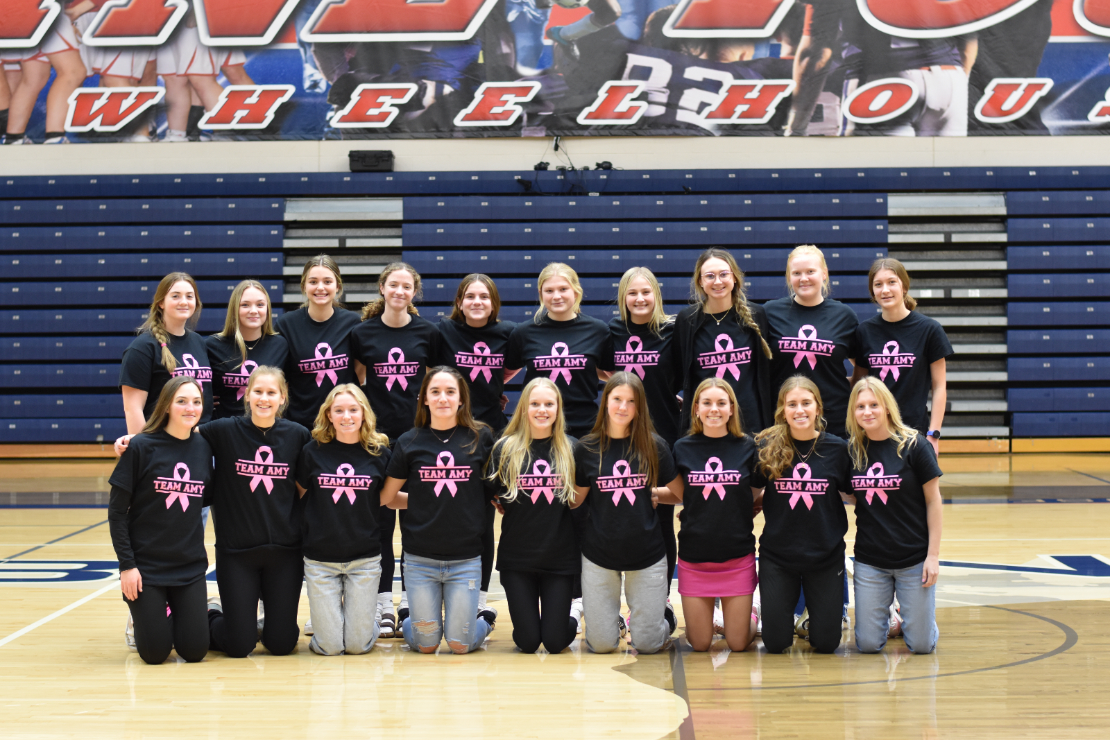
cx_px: 555
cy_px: 370
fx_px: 2313
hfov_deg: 27.0
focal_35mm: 75
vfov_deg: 18.2
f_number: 2.8
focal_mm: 50
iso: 1250
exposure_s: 1/125
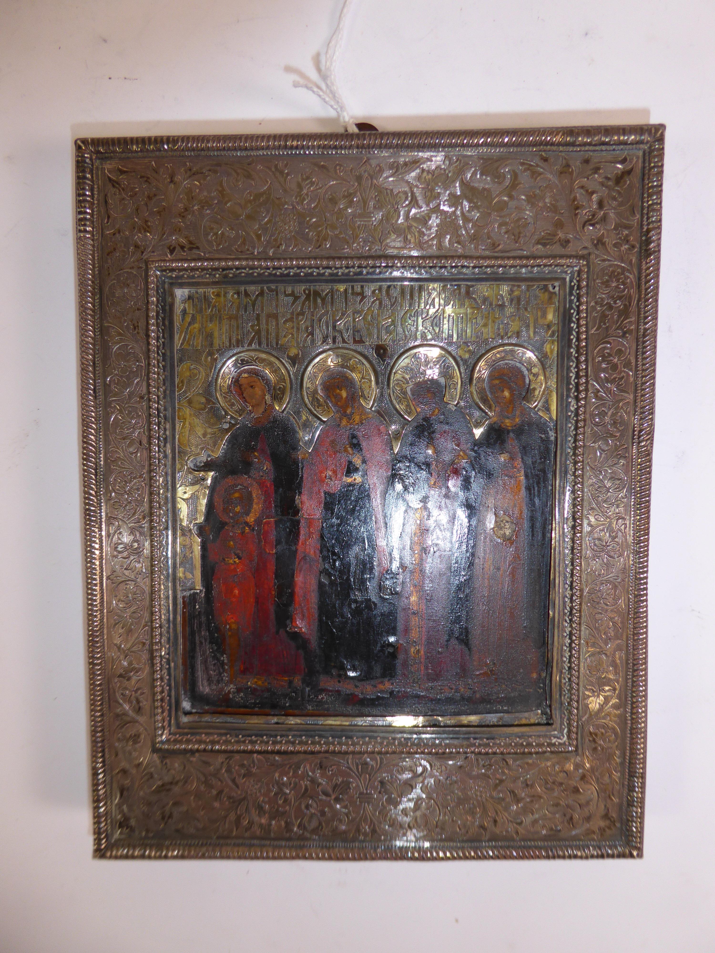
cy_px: 476
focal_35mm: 24
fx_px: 661
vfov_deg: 71.6
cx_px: 358
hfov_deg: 56.8
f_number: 3.3
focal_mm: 4.3
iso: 100
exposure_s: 1/60
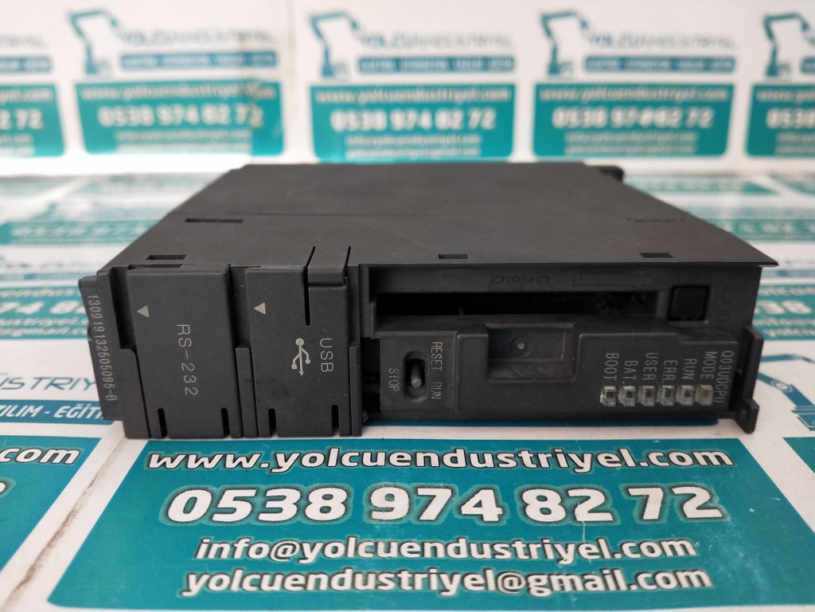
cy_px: 306
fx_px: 542
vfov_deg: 58.9
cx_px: 408
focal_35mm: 23
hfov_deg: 73.9
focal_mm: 3.99
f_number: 1.7
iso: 231
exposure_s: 1/33
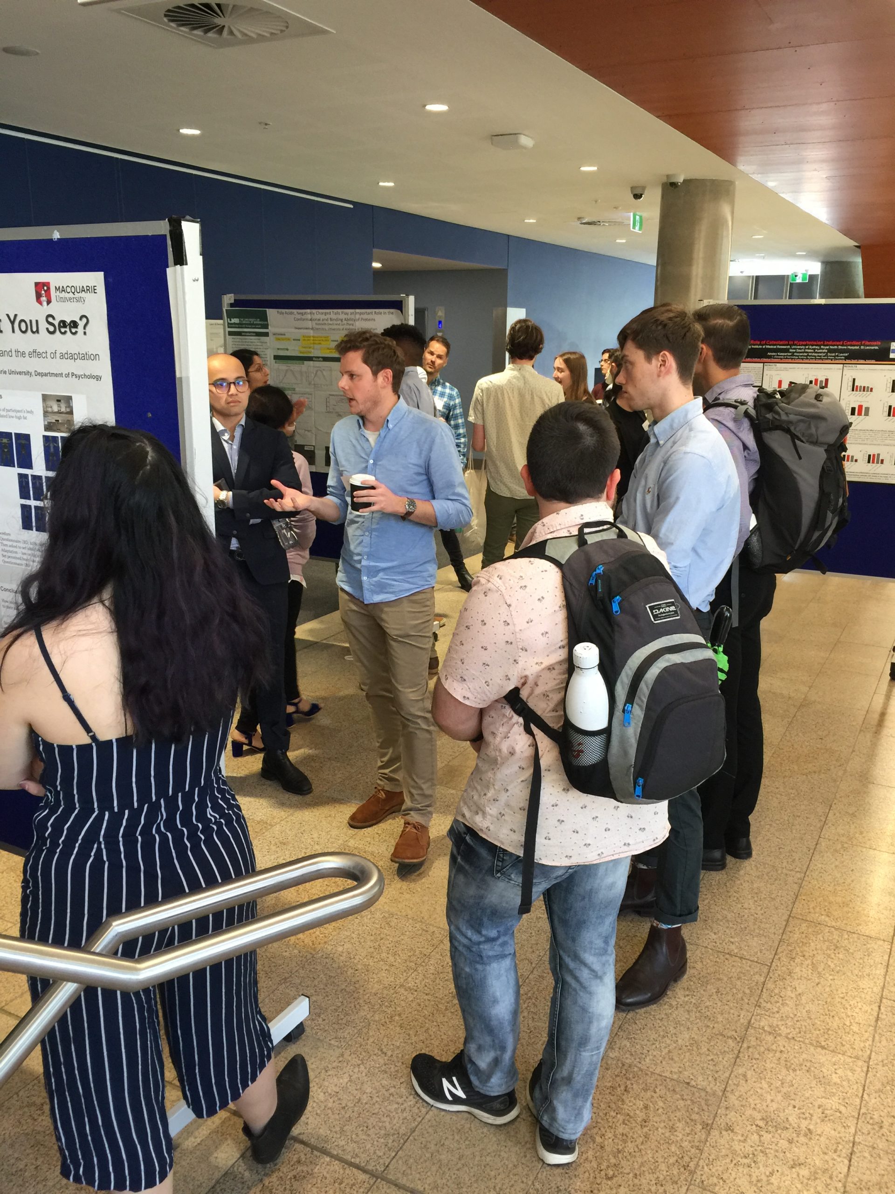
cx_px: 448
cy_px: 597
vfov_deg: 61.7
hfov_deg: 48.2
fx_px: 1000
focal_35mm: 29
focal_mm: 4.15
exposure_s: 1/33
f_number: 2.2
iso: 64
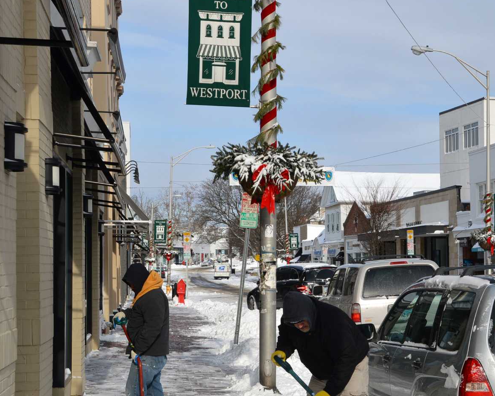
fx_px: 1157
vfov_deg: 19.4
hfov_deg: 24.0
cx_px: 324
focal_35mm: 79
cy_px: 230
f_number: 9
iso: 100
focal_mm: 32
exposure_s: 1/320
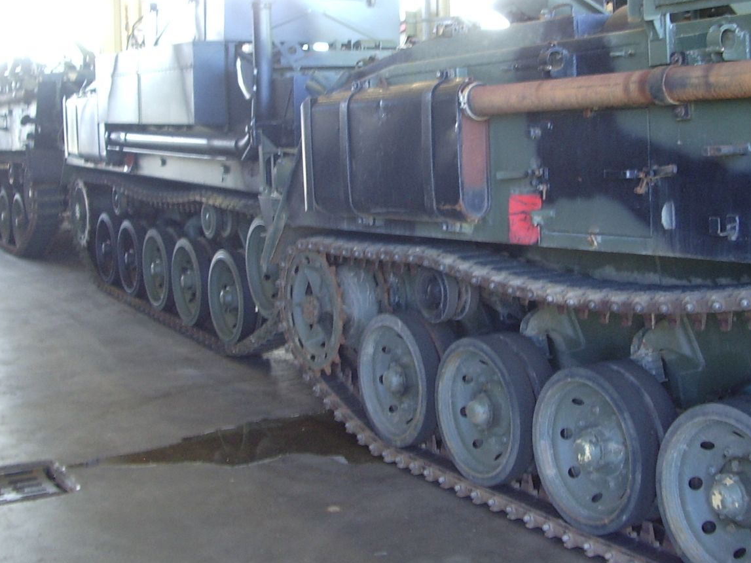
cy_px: 229
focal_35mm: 53
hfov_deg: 36.1
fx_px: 1150
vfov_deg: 27.5
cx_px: 414
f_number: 2.6
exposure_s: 1/25
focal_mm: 5.8
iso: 100
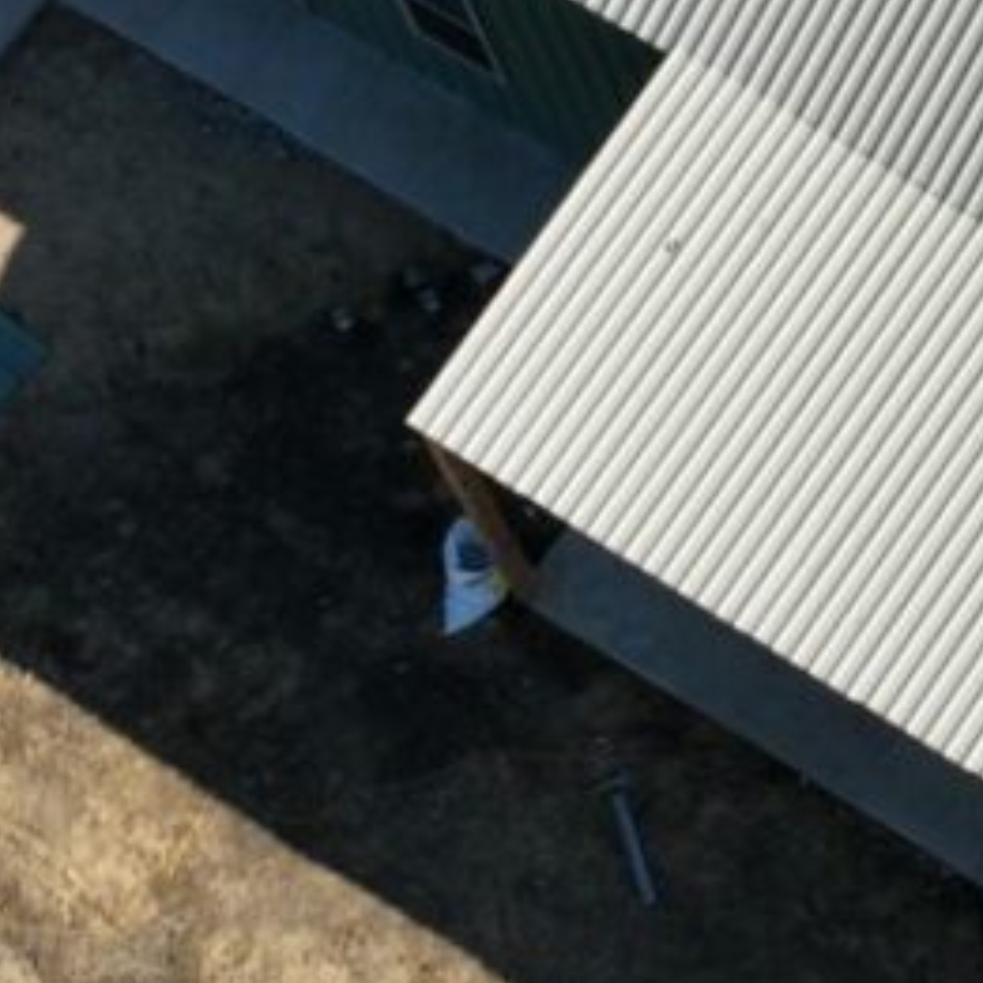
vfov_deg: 13.7
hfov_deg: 13.1
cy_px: -21
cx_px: 1548
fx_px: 4016
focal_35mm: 125
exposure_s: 1/2000
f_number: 2.8
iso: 120
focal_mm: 12.29
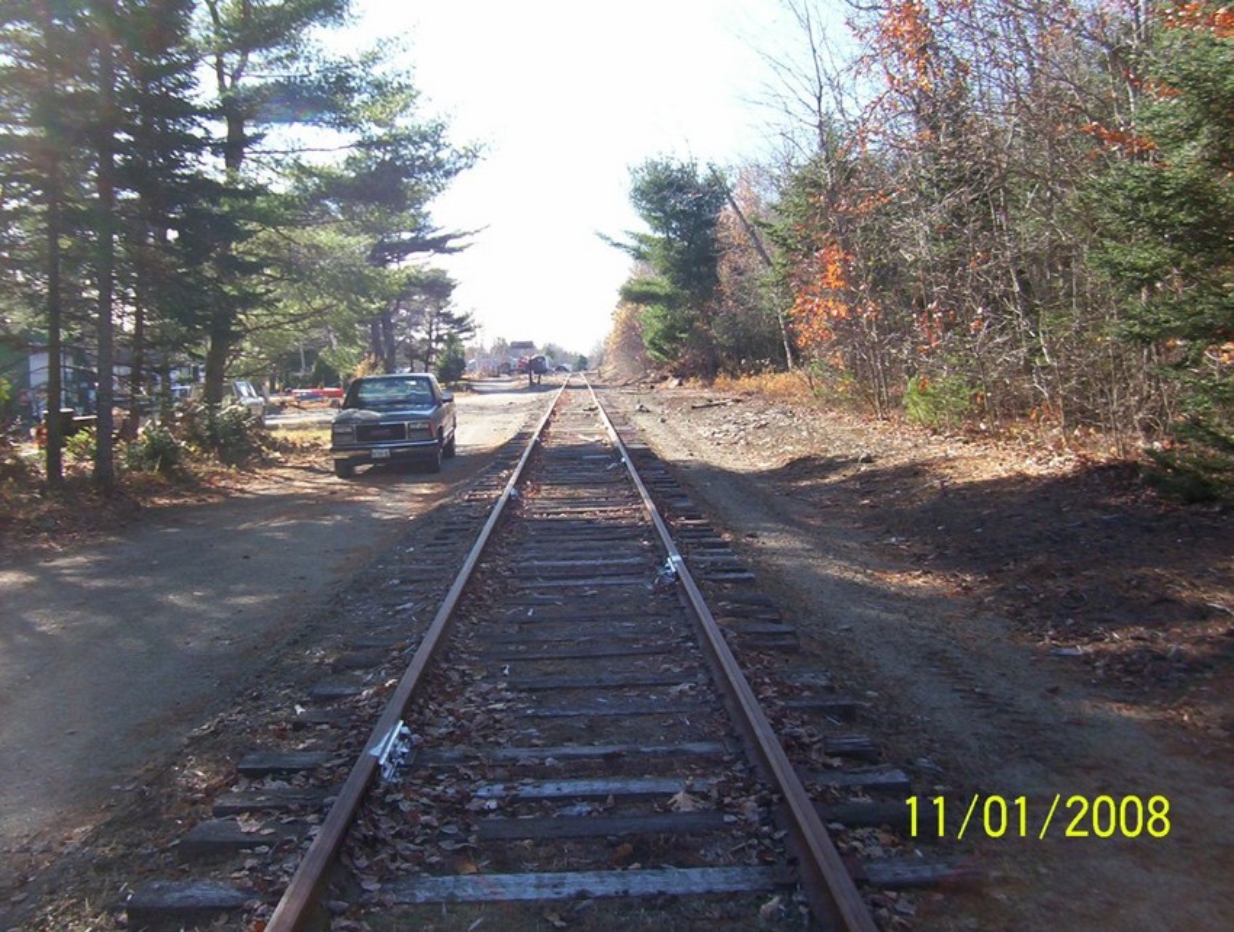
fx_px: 1537
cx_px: 617
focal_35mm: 43
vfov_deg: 33.7
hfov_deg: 43.7
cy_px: 466
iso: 100
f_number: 2.73
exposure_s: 1/600
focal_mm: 5.77
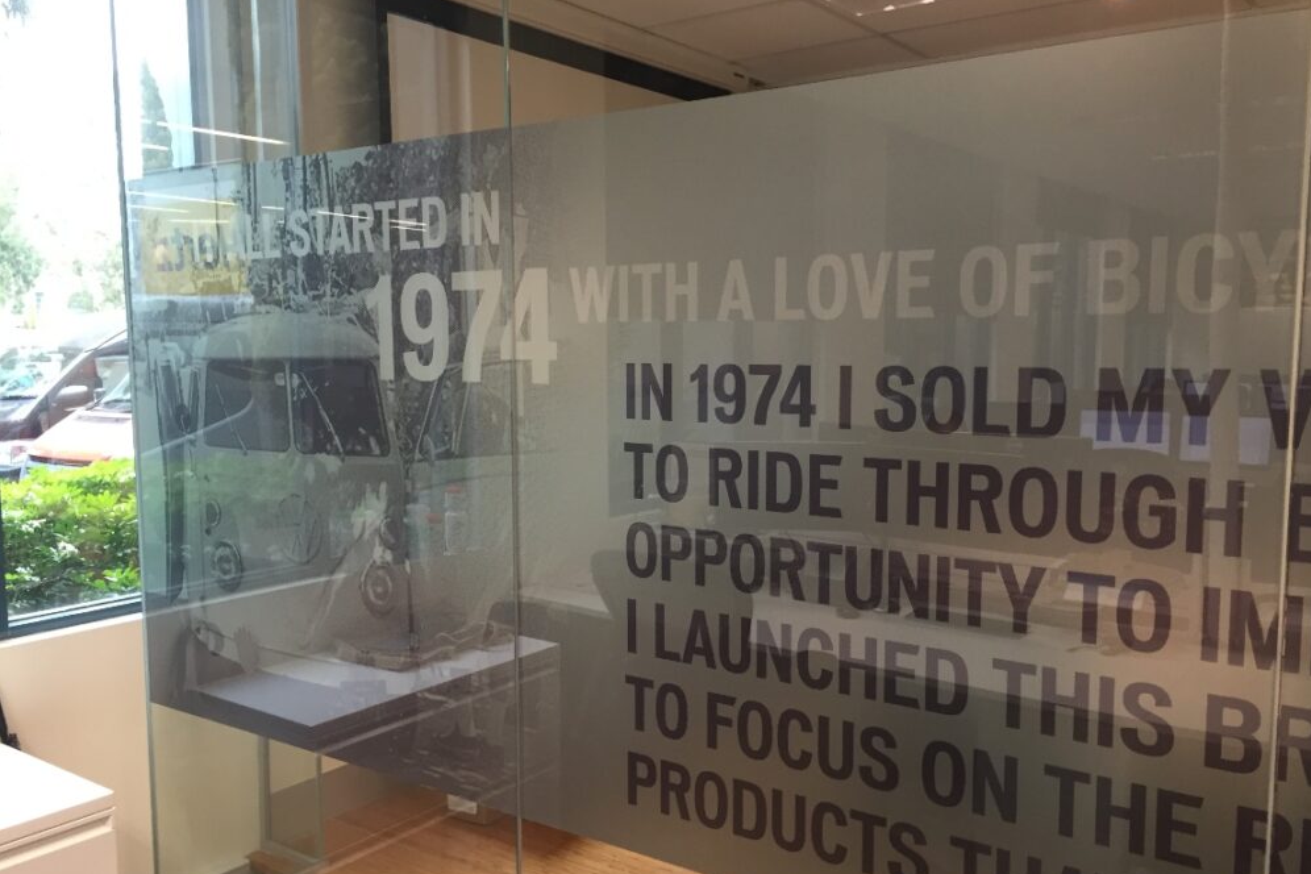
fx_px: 1129
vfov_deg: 42.3
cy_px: 471
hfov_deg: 60.3
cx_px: 673
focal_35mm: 31
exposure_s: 1/33
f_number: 2.2
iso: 100
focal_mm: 4.15
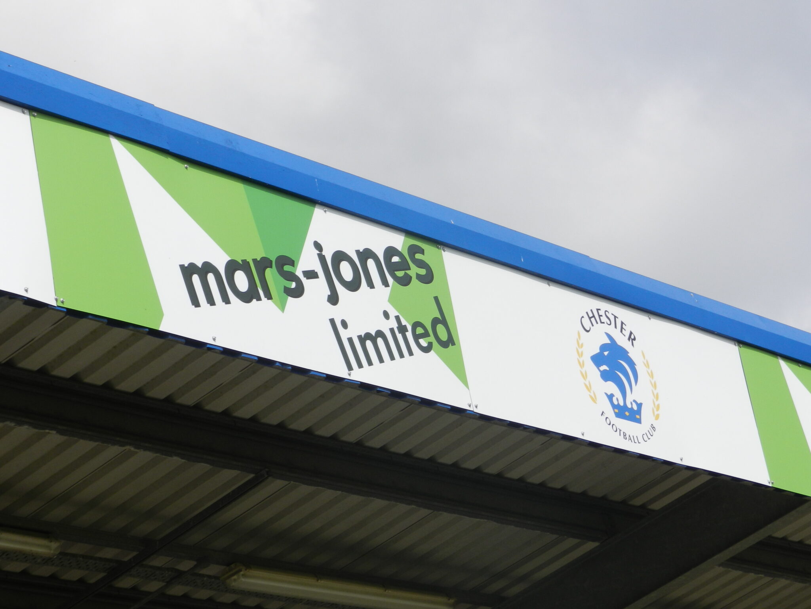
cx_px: 406
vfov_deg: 12.9
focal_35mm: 115
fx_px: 2694
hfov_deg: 17.1
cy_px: 304
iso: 160
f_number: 4.8
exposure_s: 1/1250
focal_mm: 20.5
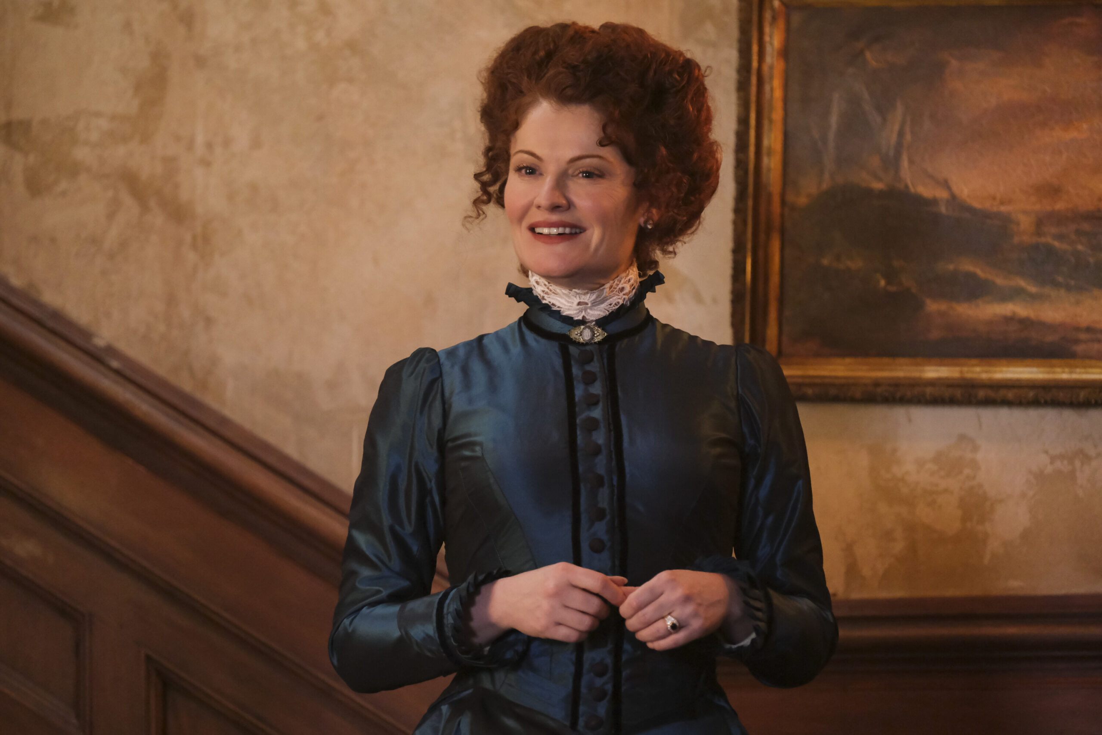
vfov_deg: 8.3
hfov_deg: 12.4
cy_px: 368
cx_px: 551
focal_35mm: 166
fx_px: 5081
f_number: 2.8
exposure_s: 1/100
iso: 6400
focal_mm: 110.6
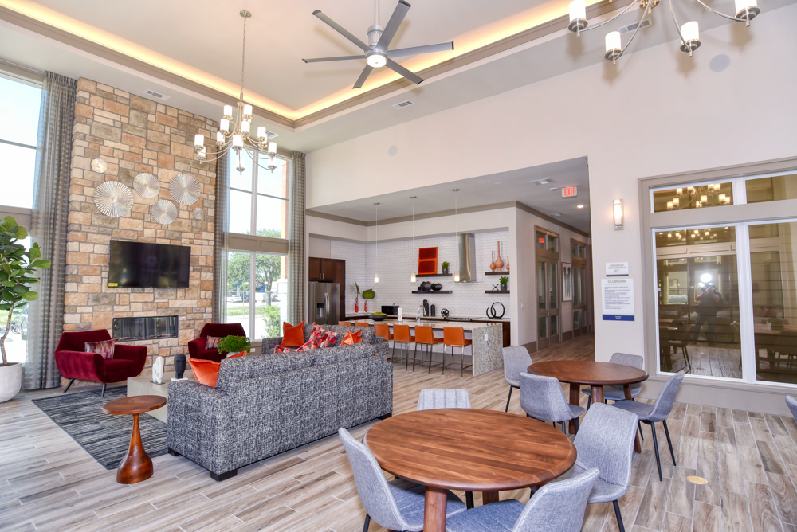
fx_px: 399
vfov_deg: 67.5
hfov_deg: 90.0
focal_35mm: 18
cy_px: 266
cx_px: 398
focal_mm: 18
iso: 800
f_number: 5.6
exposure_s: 1/125
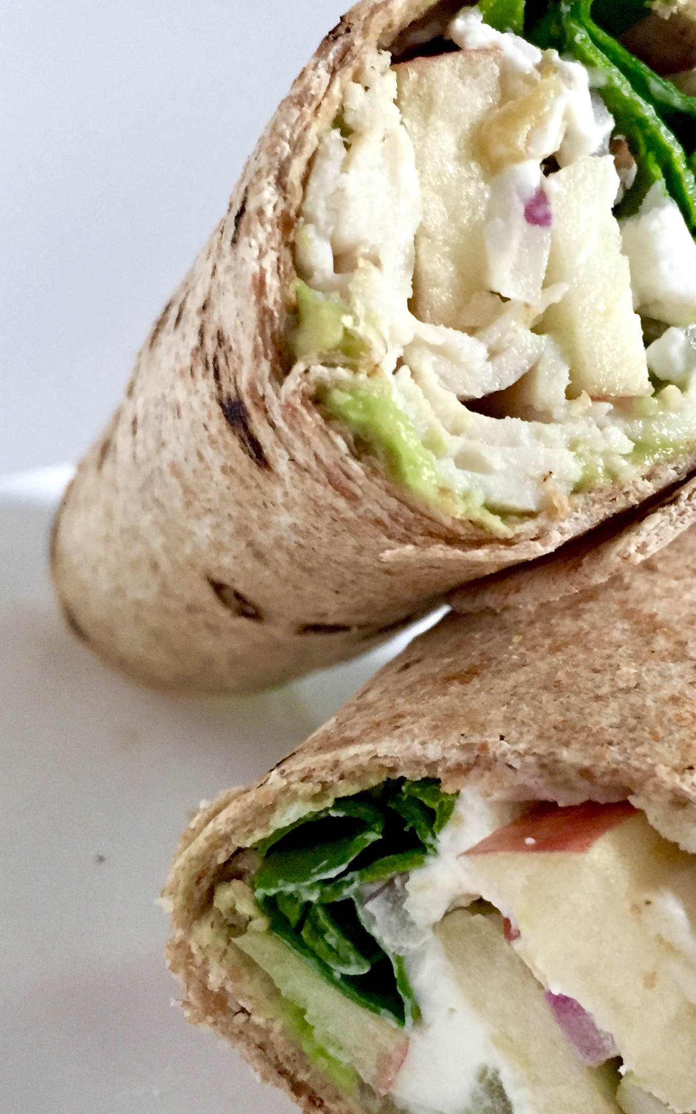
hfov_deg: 27.4
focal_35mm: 46
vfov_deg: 43.5
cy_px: 557
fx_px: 1396
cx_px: 561
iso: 160
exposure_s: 1/30
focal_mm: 4.15
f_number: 2.2
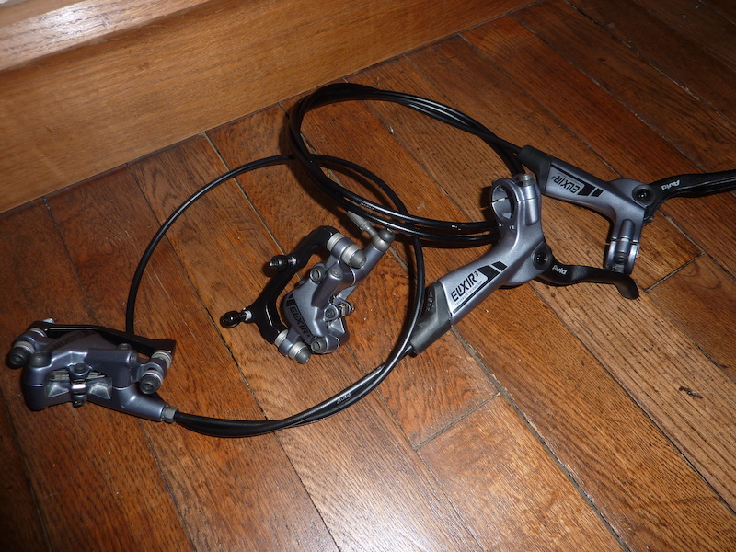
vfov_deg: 54.9
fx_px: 532
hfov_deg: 69.4
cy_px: 276
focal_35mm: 25
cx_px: 368
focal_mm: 4.1
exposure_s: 1/60
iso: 100
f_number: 3.3
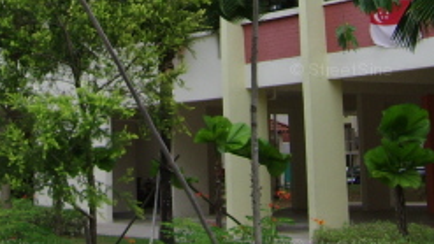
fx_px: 978
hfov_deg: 24.5
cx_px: 70
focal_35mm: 85
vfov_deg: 13.5
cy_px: -104
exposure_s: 1/229
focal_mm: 5.95
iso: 50
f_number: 5.8
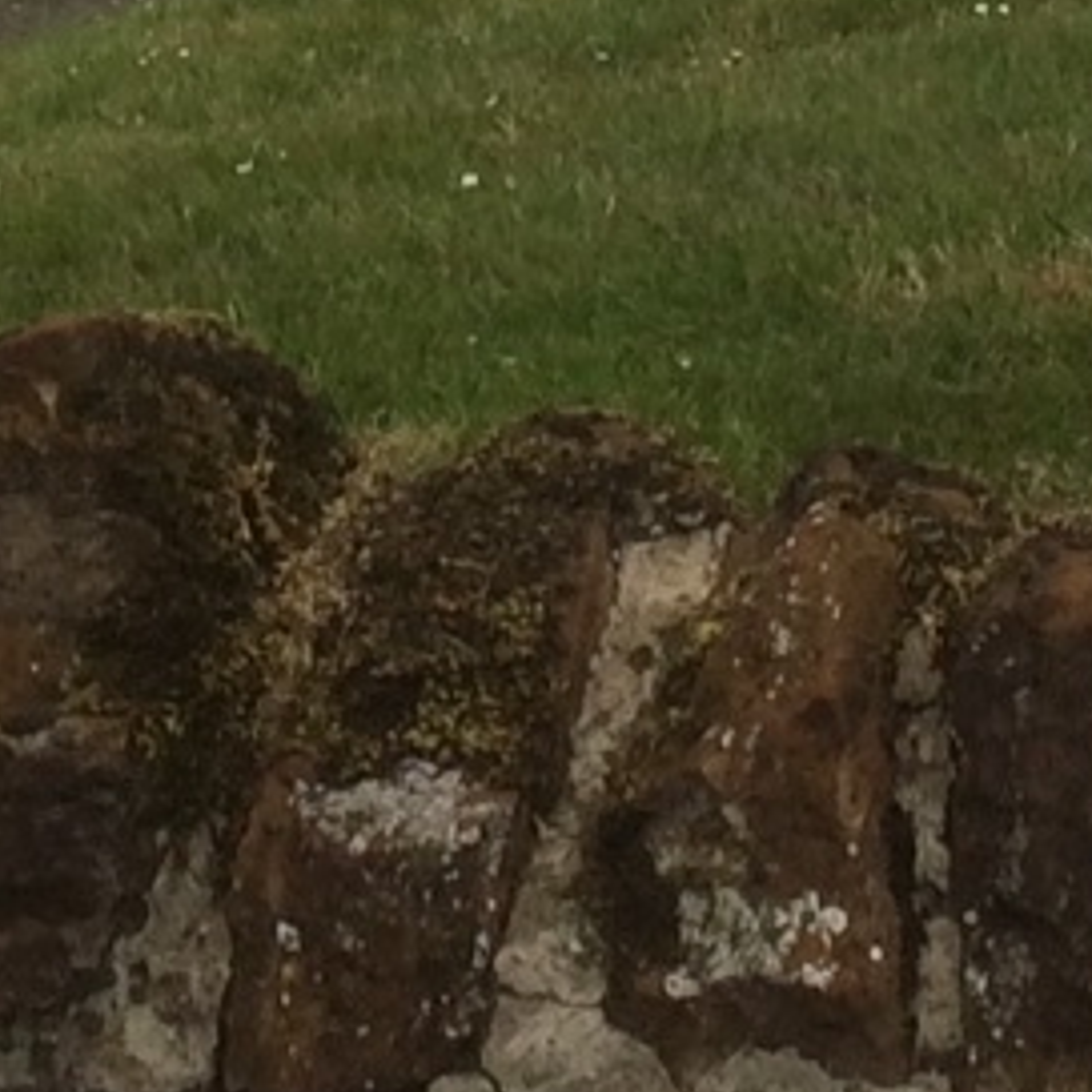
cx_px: 381
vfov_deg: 8.7
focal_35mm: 193
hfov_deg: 9.1
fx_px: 6888
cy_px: -935
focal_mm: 4.15
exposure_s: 1/1953
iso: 32
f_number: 2.2
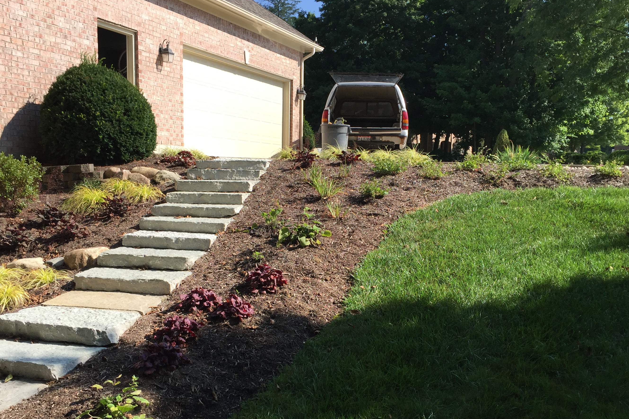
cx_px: 310
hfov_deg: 51.9
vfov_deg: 35.8
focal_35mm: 37
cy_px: 256
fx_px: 646
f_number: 2.2
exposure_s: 1/1163
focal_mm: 4.15
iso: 32
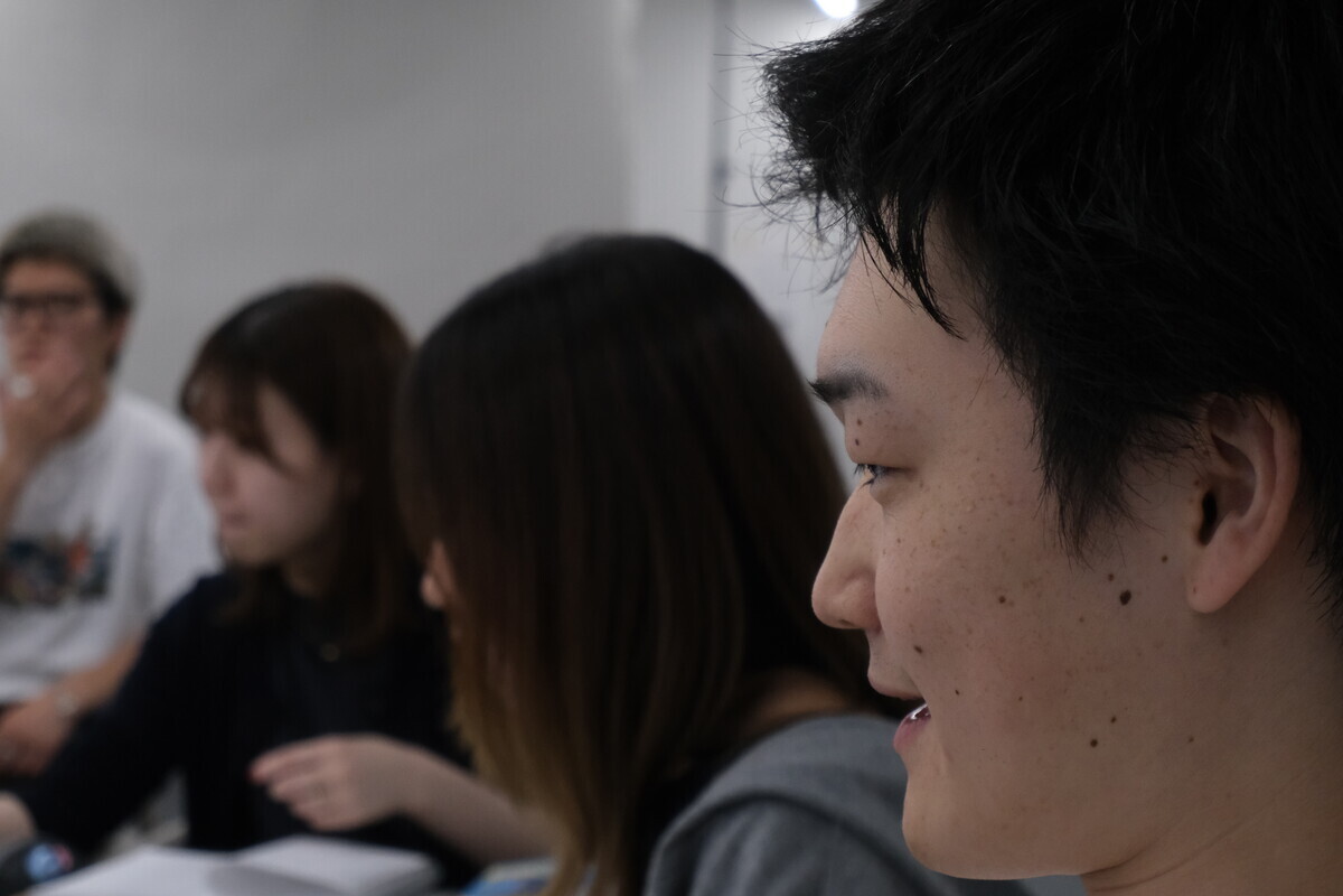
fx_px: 2537
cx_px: 672
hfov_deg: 29.7
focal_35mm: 68
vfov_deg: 20.0
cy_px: 448
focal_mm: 45
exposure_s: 1/250
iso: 3200
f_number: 5.6
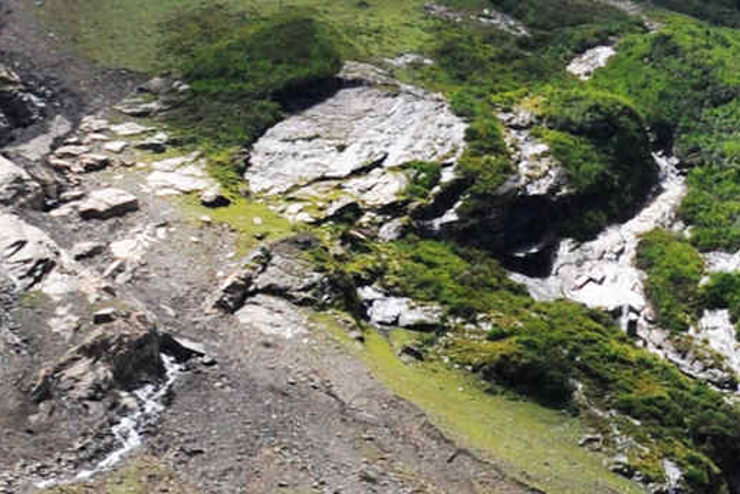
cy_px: 11
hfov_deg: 19.5
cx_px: 1171
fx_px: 1810
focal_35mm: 88
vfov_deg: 15.3
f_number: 10
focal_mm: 18
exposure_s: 1/400
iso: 200
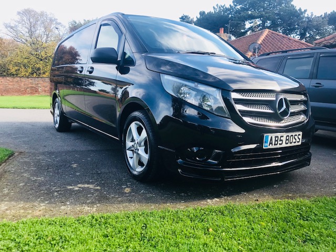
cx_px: 168
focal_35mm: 28
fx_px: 272
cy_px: 126
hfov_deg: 63.4
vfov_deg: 49.7
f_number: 1.8
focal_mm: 3.99
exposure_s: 1/413
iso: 20
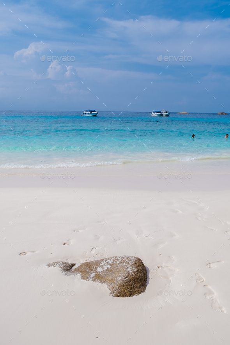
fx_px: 316
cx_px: 115
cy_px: 172
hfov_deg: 40.0
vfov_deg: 57.2
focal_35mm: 33
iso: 80
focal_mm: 22
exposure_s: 1/1600
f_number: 4.5
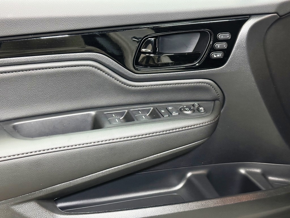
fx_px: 402
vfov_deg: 30.3
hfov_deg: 39.7
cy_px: 109
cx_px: 145
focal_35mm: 48
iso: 640
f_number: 1.78
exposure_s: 1/24
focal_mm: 6.86
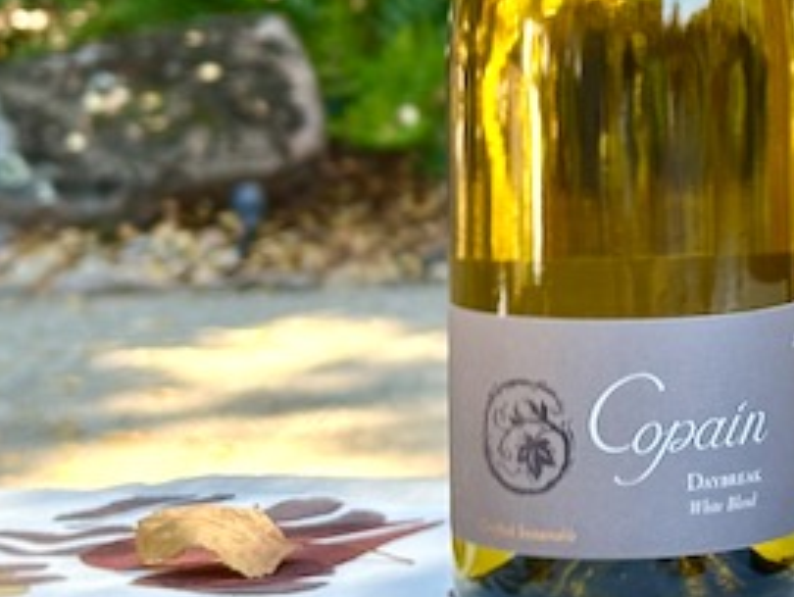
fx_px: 3260
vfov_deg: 10.4
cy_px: -38
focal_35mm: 142
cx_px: 868
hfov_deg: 13.6
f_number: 1.78
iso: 64
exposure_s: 1/558
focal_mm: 6.86
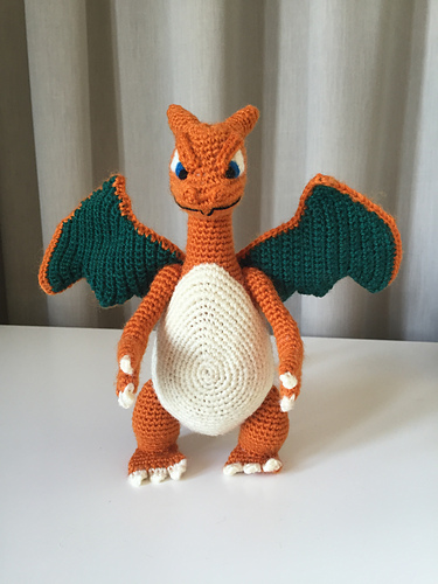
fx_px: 489
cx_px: 219
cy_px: 292
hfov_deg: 48.2
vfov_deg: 61.7
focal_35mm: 29
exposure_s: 1/33
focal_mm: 4.15
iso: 64
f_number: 2.2
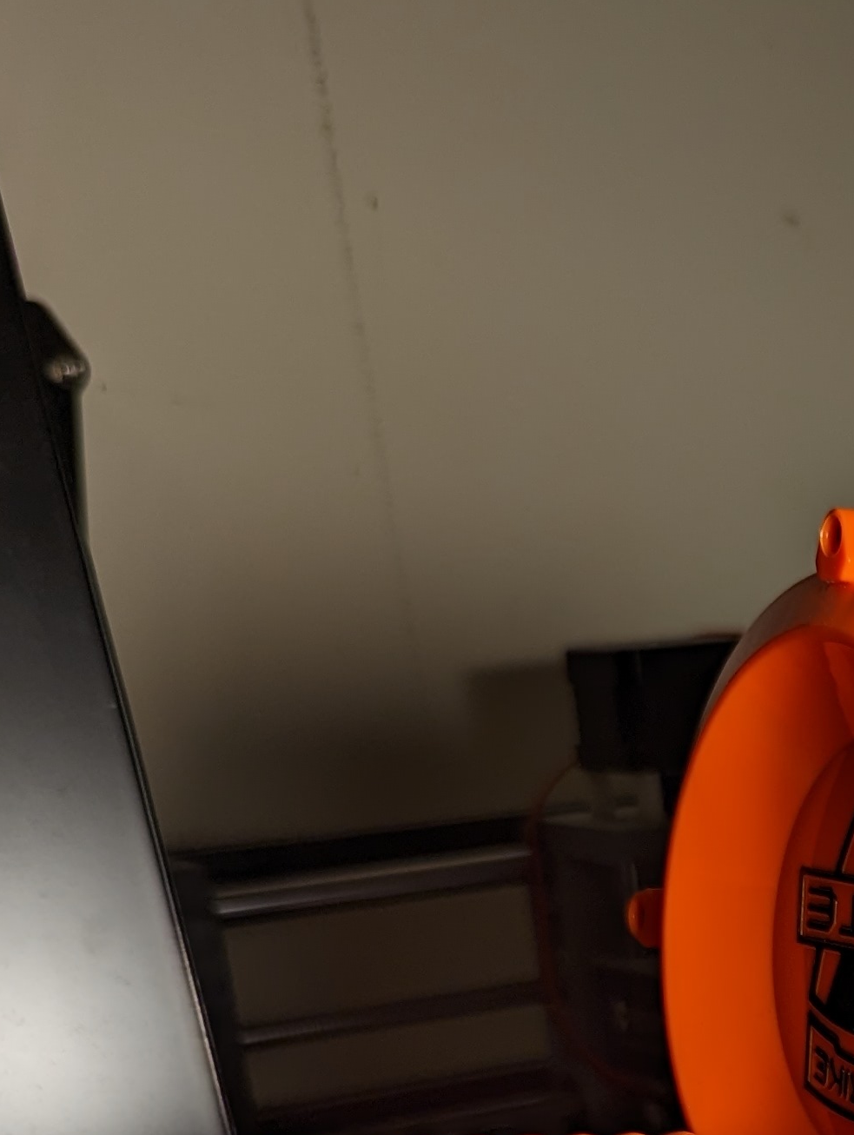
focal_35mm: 75
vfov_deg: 23.7
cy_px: 1361
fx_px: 2461
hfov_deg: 18.2
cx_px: 1135
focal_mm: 6.81
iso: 55
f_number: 1.85
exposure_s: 1/120
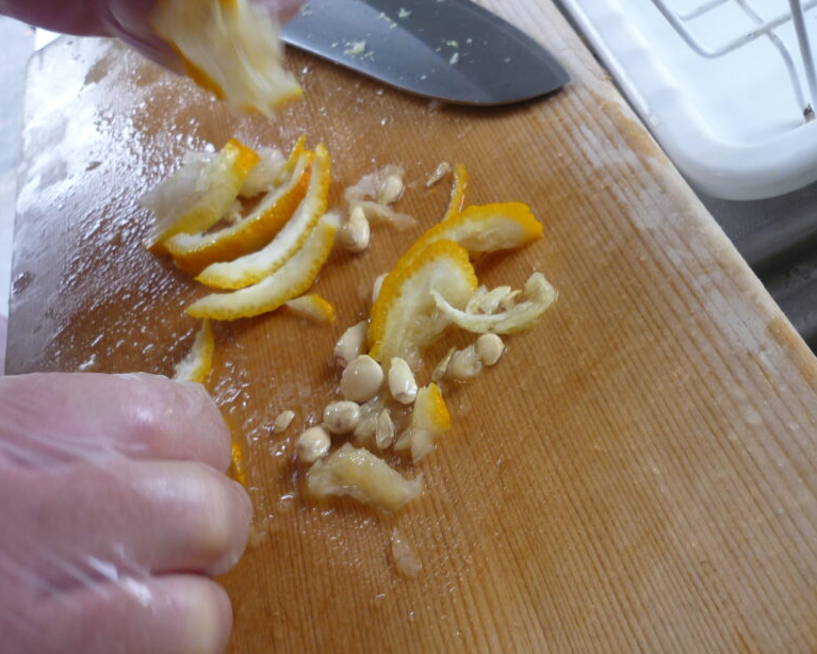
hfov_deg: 42.6
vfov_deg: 34.8
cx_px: 500
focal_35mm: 43
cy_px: 380
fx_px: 1040
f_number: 2.8
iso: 100
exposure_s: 1/30
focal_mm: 5.5
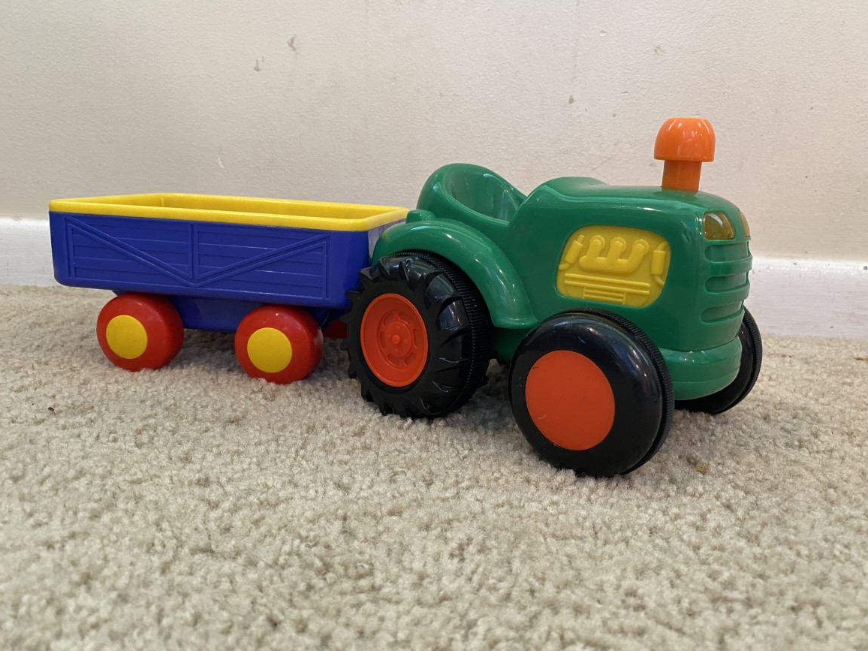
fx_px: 677
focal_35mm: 27
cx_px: 440
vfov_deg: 51.3
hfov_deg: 65.3
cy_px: 336
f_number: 1.8
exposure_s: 1/60
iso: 200
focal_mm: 4.25
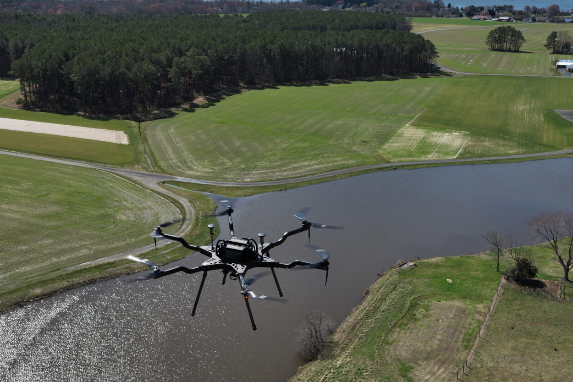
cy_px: 213
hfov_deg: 45.4
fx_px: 684
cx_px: 255
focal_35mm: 43
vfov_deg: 31.2
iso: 230
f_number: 8
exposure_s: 1/640
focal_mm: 35
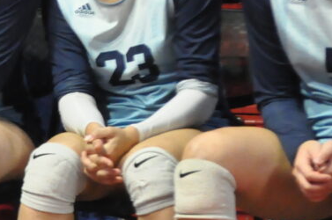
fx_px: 8157
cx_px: -173
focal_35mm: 886
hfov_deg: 2.3
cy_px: 52
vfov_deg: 1.5
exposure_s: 1/200
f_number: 5
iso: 3200
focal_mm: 145
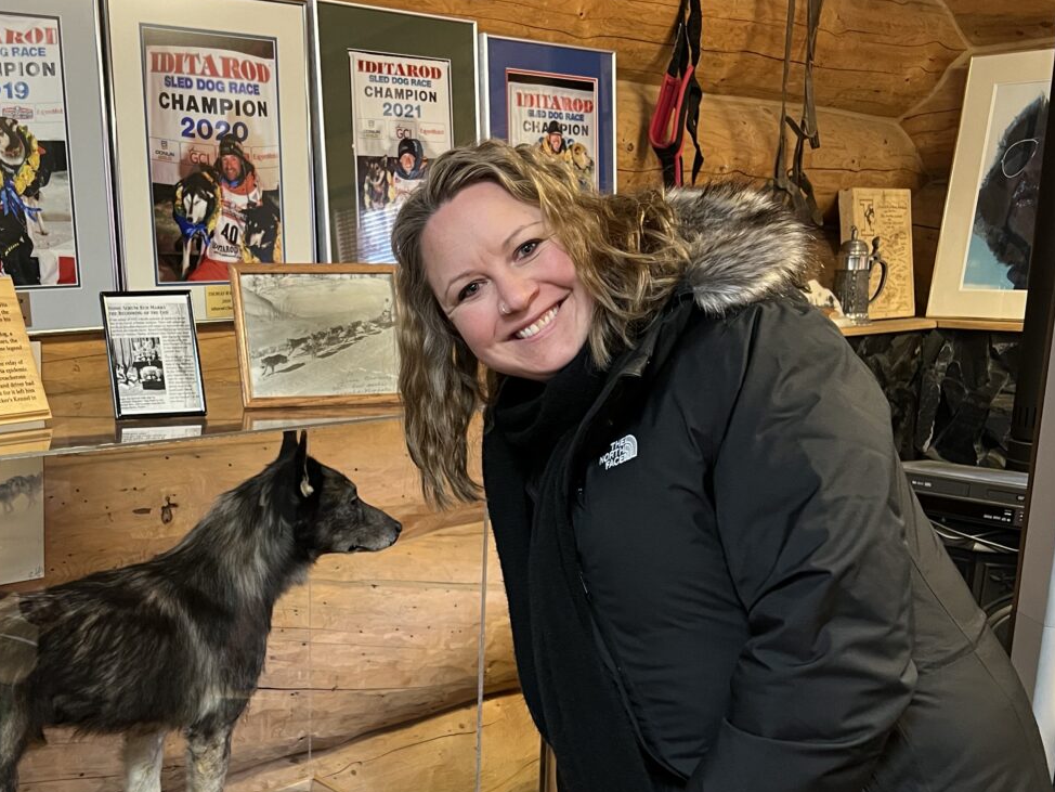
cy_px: 546
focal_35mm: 41
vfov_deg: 34.7
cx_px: 331
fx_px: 1250
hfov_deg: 44.9
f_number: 1.5
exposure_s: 1/60
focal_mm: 5.7
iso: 400
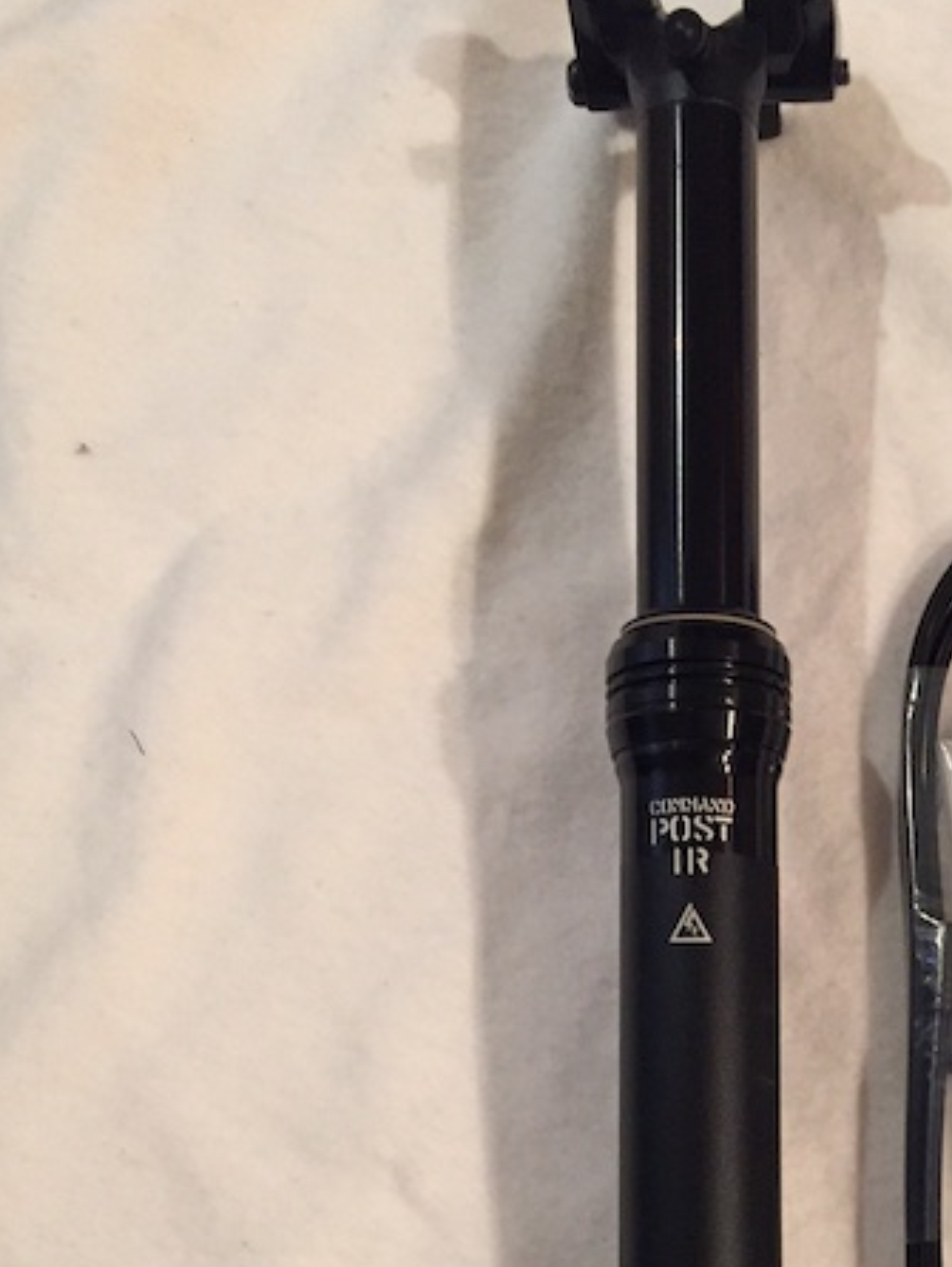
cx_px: 841
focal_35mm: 52
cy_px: 986
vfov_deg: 35.8
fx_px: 1905
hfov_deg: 27.2
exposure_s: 1/17
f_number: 2.2
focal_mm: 4.15
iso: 250
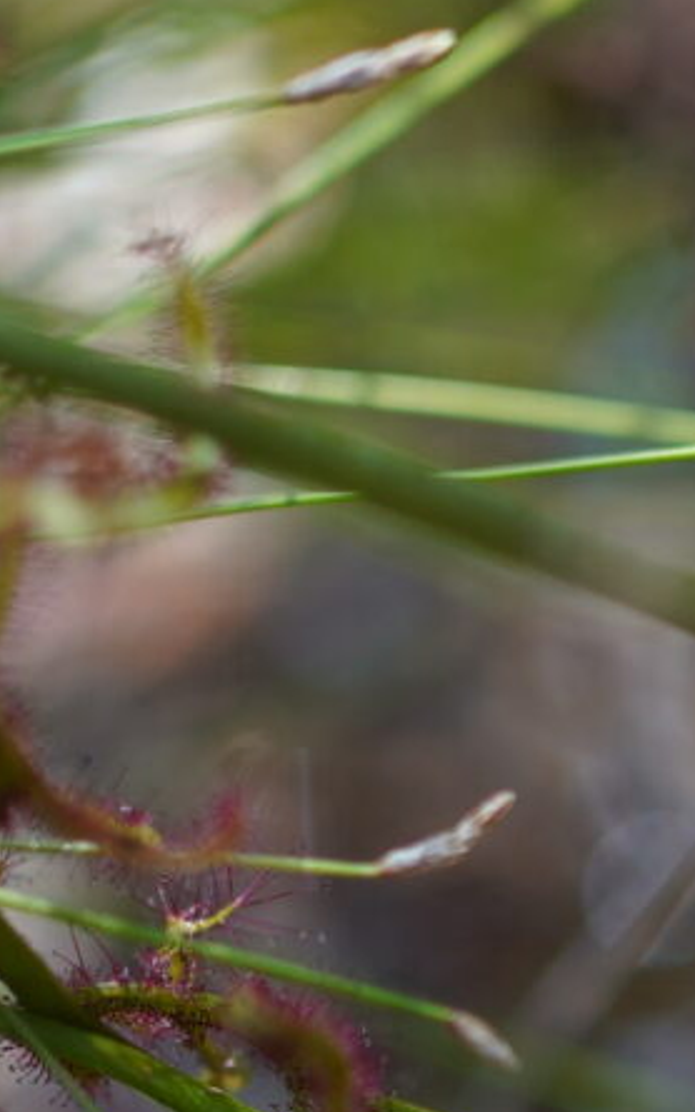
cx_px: 1699
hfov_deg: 7.5
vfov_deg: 12.7
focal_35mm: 164
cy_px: 967
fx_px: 4972
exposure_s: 1/80
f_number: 2.2
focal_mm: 35
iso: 100
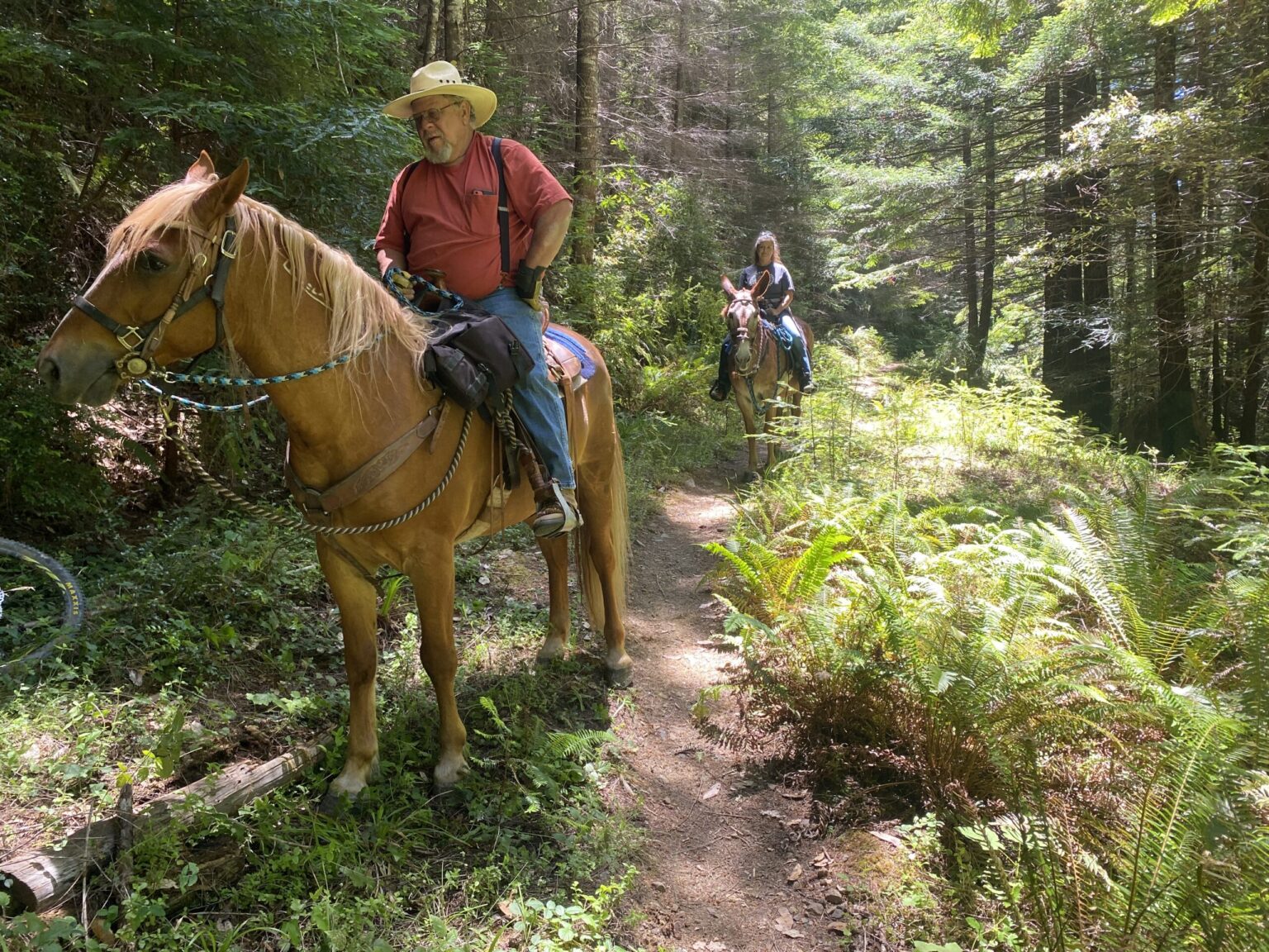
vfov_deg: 53.1
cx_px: 634
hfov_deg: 67.3
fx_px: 953
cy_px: 476
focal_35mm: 26
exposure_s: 1/121
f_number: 1.8
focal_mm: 4.25
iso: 64
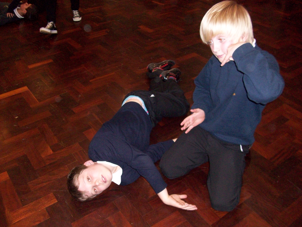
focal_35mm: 34
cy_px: 114
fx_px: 297
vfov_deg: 41.8
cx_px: 151
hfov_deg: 54.0
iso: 200
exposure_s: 1/60
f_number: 2.8
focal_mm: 5.7
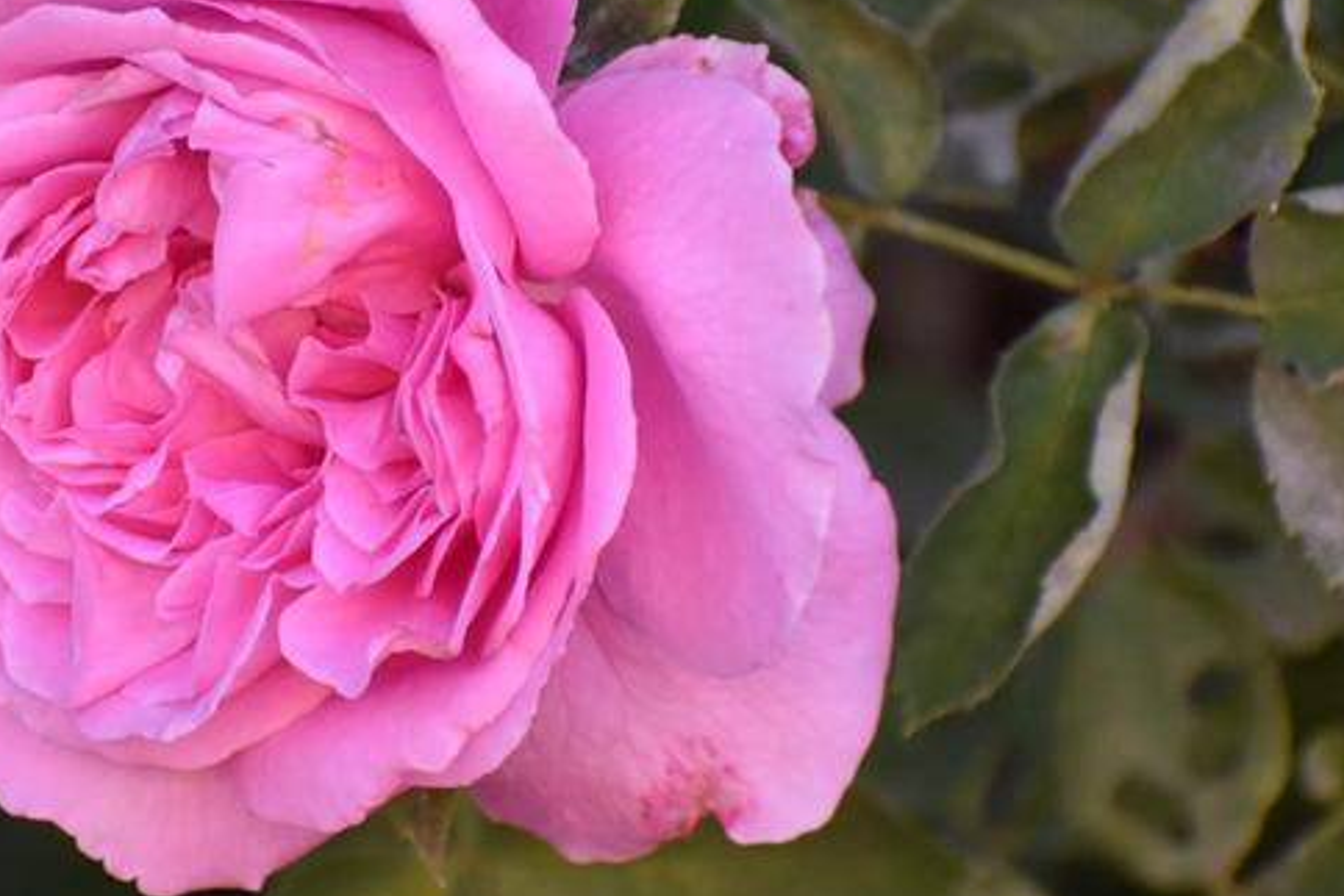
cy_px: 304
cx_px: 292
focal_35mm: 806
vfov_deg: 1.7
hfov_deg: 2.6
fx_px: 30098
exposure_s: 1/500
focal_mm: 260
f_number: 6
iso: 1400
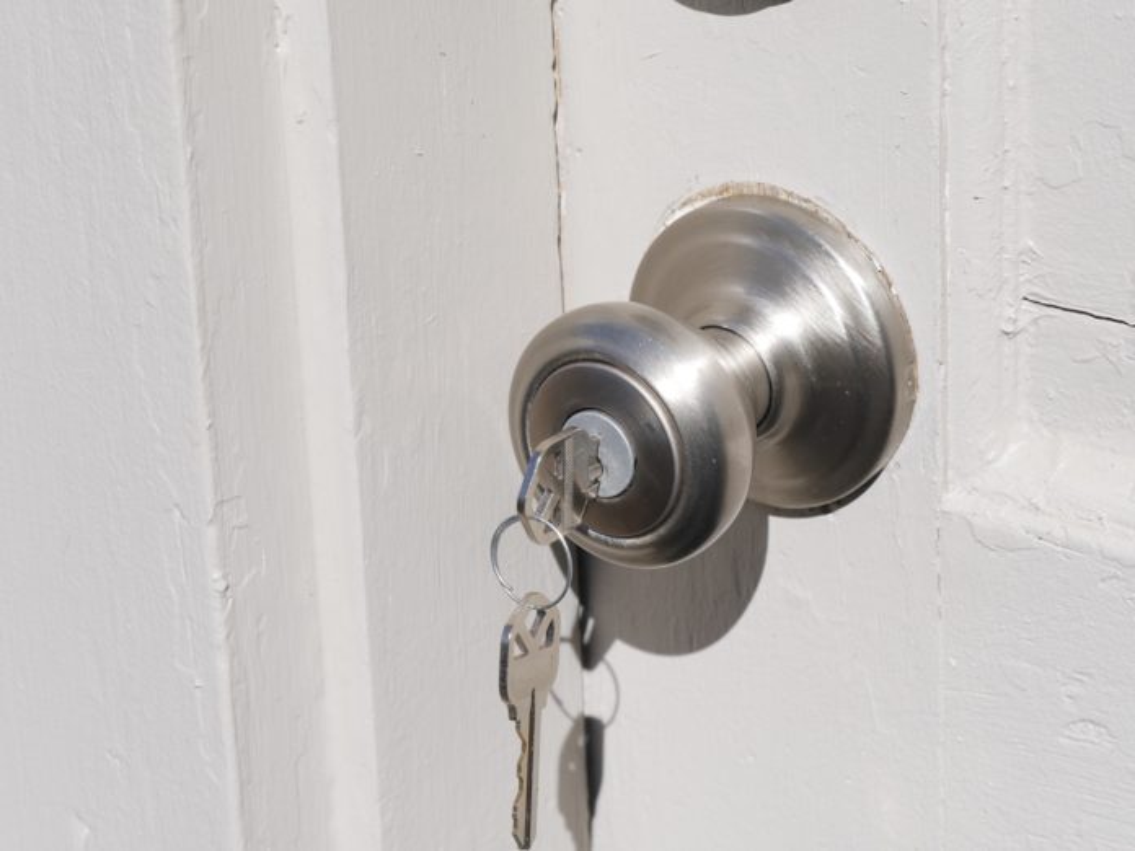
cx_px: 568
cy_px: 426
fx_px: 4262
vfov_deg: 11.4
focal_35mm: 130
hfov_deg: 15.2
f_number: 8
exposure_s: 1/640
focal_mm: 65
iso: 200
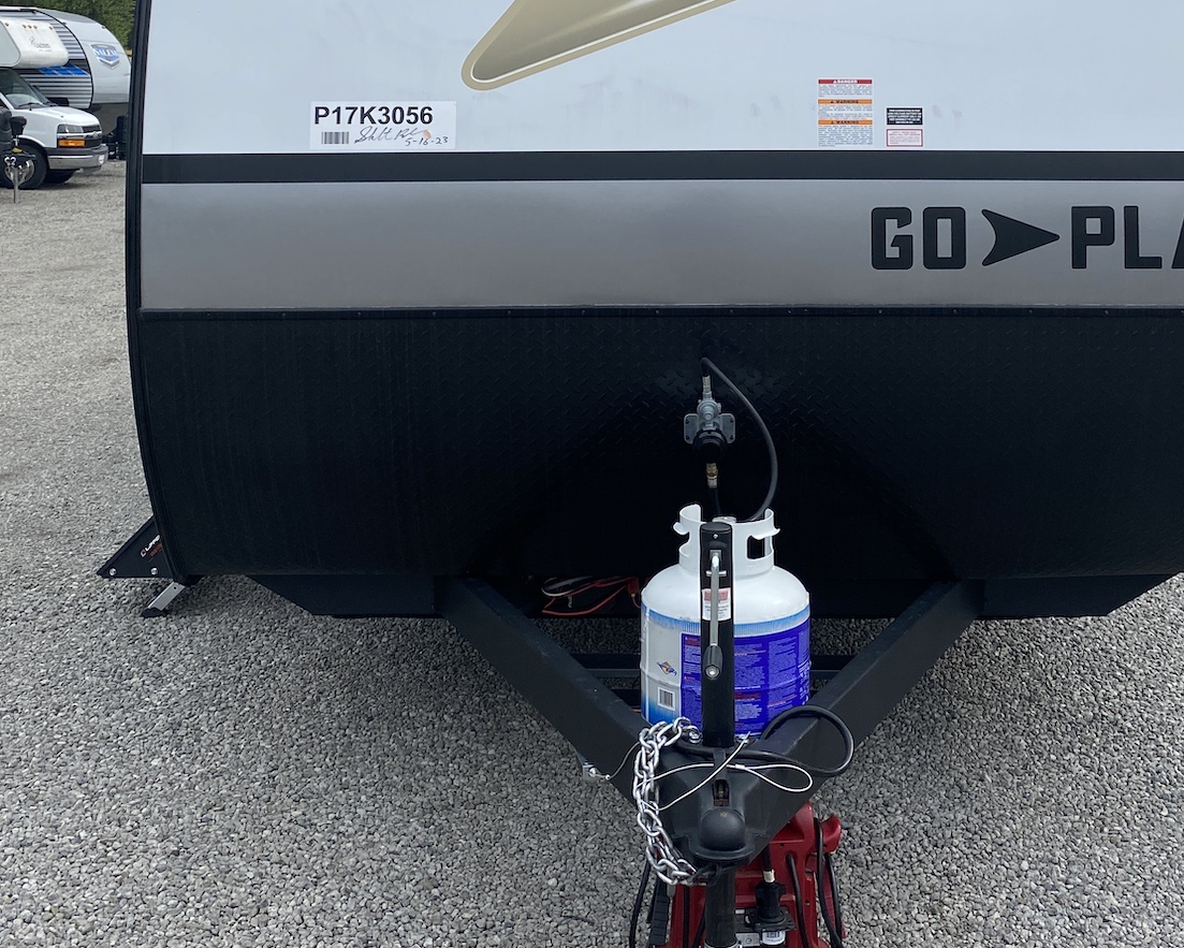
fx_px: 1612
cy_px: 145
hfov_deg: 40.2
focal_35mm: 46
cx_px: 676
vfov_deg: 31.6
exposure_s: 1/2817
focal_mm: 4.25
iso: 32
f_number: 1.8
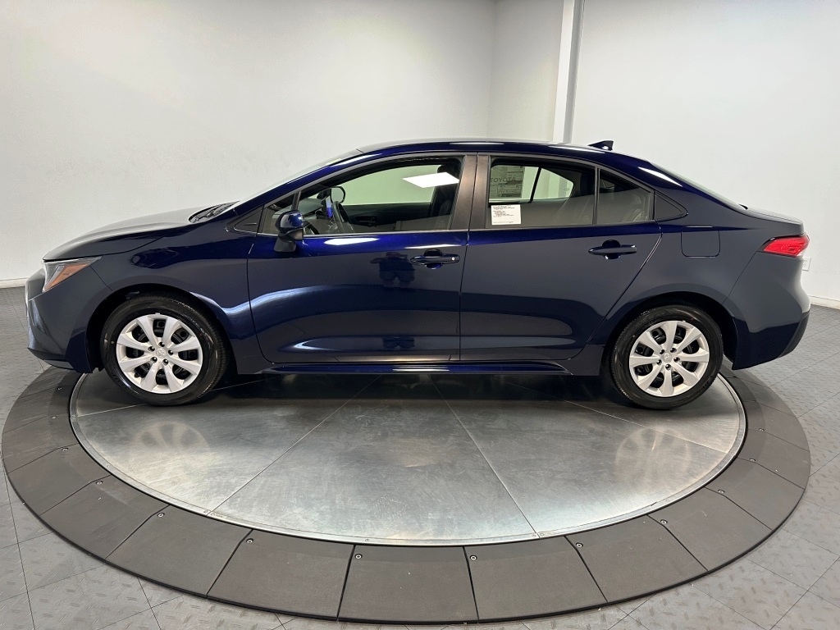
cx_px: 420
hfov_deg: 71.6
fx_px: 582
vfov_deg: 56.8
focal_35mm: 24
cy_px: 315
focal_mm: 6.86
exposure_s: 1/60
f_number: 1.78
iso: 320
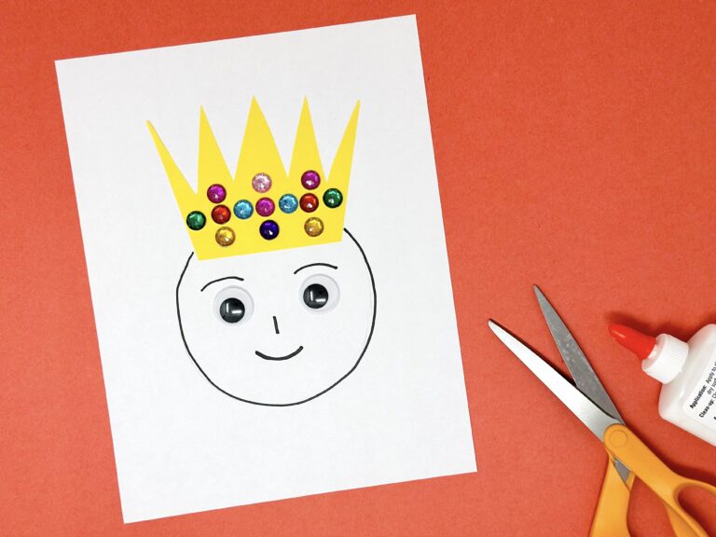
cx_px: 358
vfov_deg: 30.3
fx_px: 993
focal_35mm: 48
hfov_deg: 39.7
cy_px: 268
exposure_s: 1/634
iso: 80
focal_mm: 6.86
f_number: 1.78
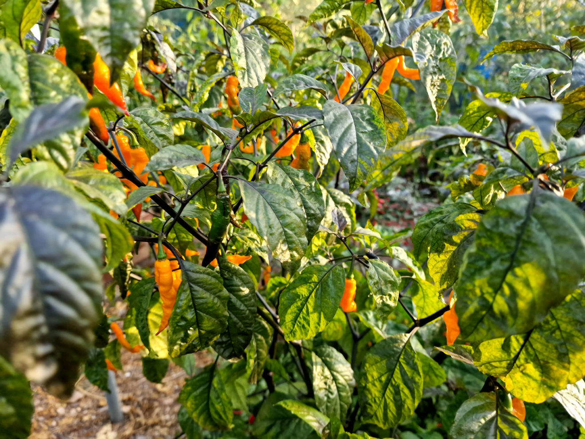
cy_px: 220
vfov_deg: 58.9
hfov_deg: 73.9
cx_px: 292
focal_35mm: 23
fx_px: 389
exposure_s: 1/50
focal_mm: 6.4
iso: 50
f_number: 1.8
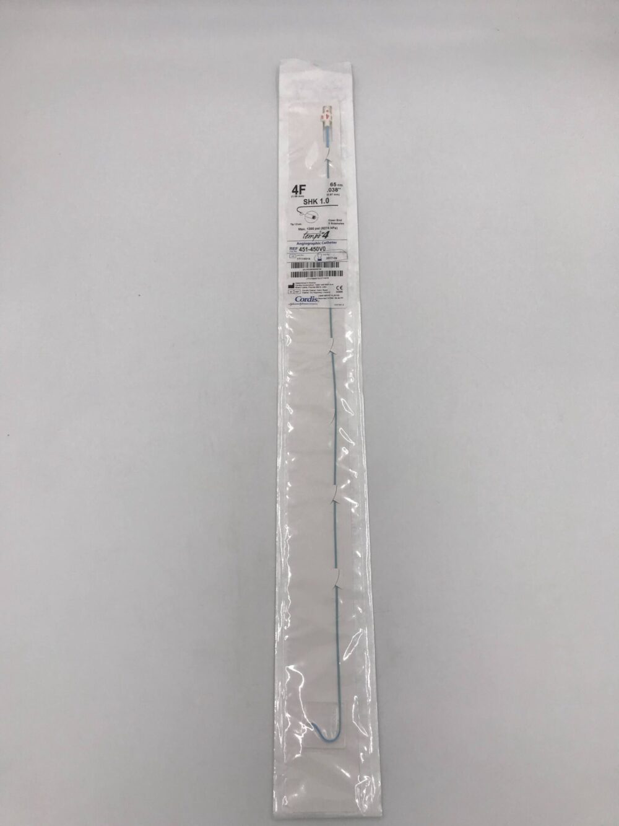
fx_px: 667
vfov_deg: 63.4
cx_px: 310
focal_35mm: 28
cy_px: 413
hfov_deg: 49.8
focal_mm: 3.99
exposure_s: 1/339
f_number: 1.8
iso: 20
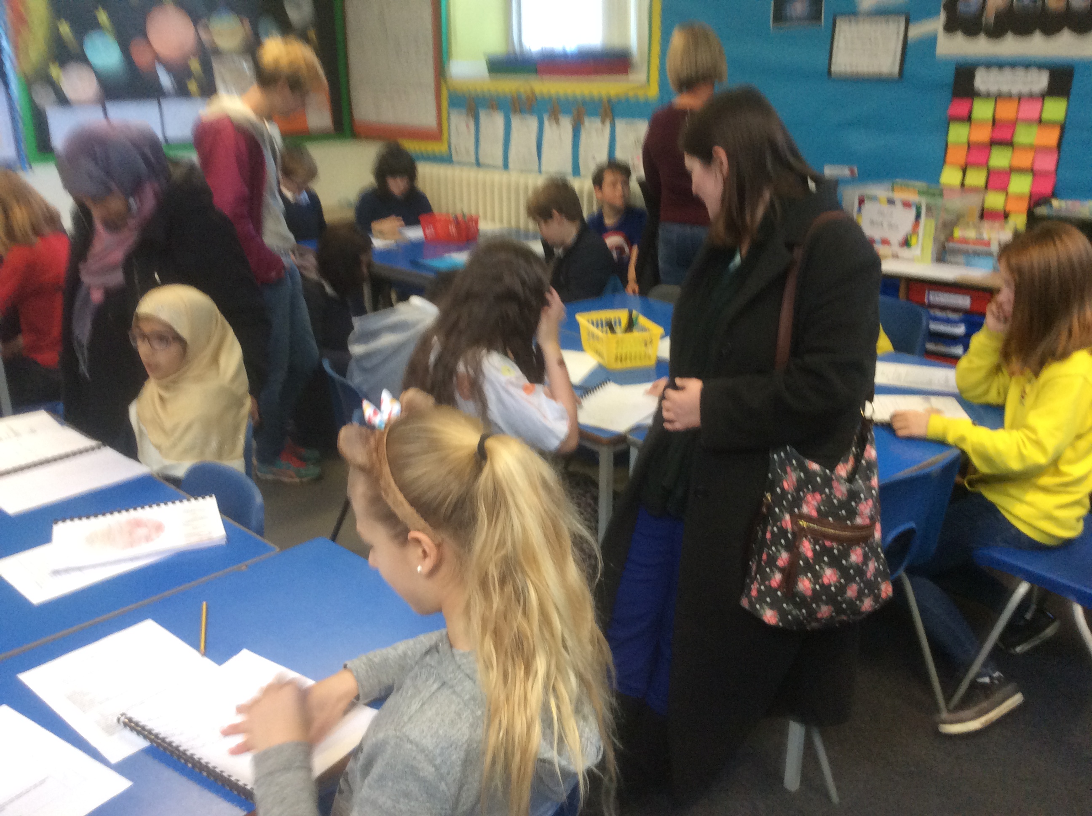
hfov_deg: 56.9
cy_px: 408
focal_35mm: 32
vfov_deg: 44.1
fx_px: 1008
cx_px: 546
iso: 100
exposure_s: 1/25
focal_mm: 3.3
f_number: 2.4
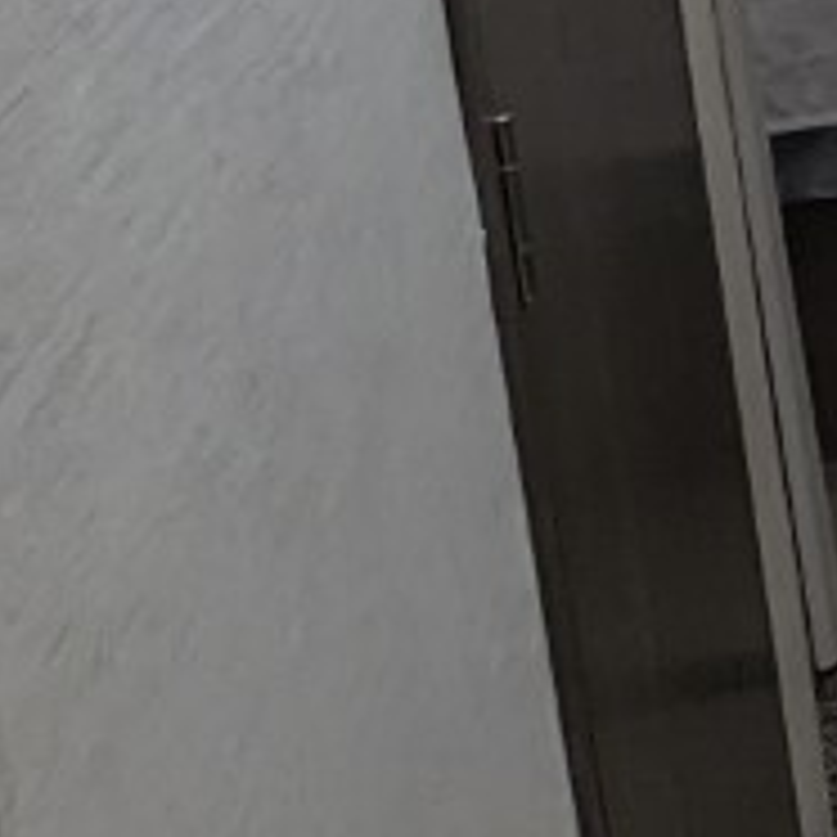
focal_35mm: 106
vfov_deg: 15.4
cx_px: 2477
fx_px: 2900
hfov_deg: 11.0
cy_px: -324
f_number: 2.2
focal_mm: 2.35
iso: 102
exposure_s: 1/132
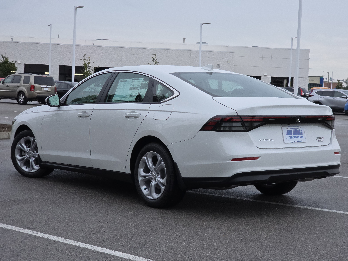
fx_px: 694
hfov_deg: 28.2
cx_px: 174
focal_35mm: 69
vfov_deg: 21.3
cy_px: 130
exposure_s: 1/1111
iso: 50
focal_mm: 7.9
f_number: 2.4
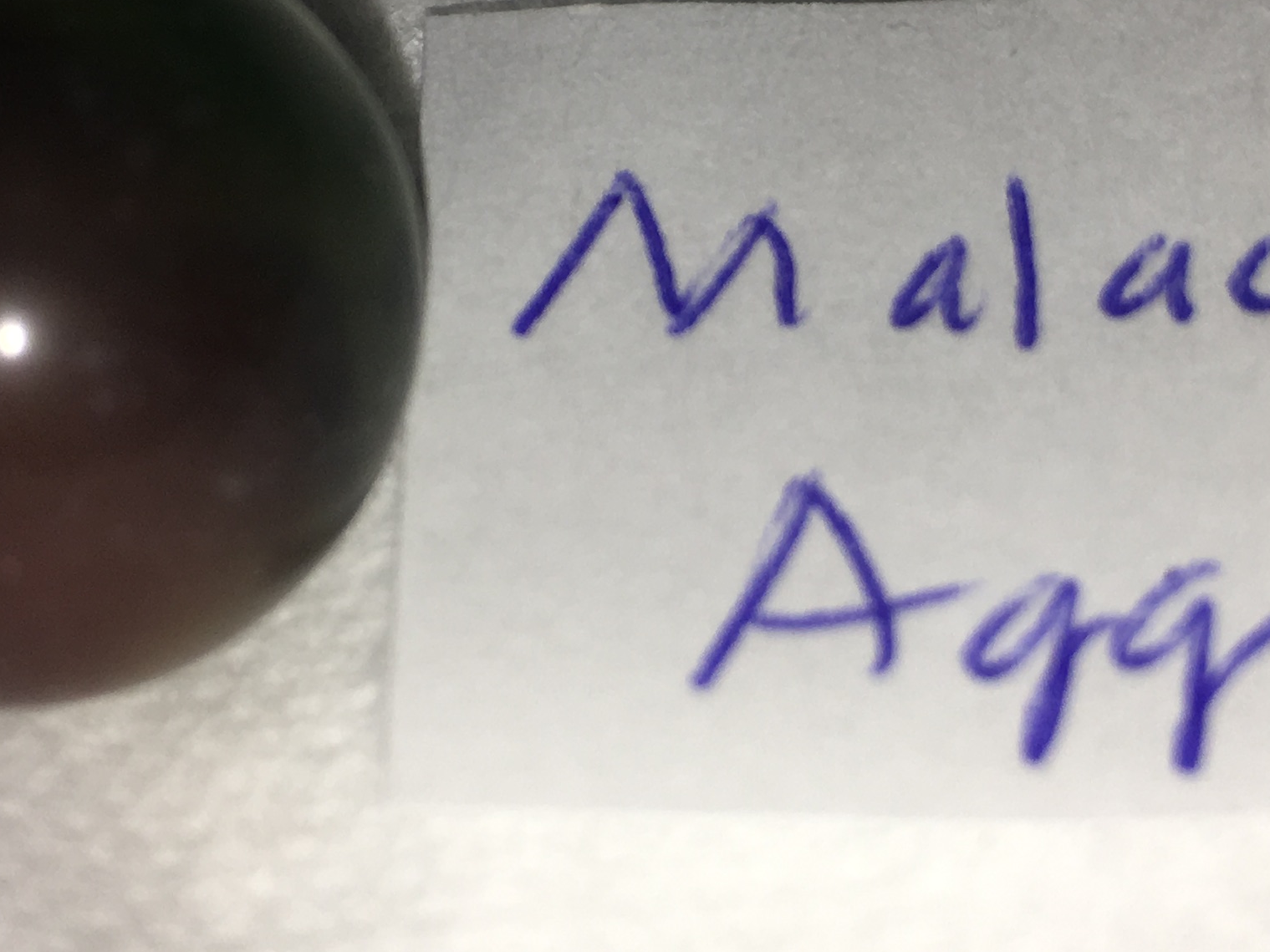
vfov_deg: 19.1
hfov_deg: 25.3
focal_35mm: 77
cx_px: 675
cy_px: 308
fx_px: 2825
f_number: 2.2
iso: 25
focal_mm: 4.15
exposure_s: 1/1451
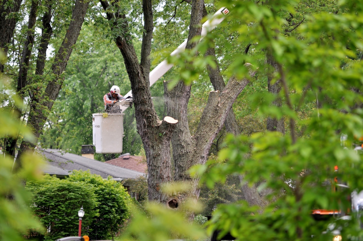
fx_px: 3021
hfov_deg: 6.9
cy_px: 120
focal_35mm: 300
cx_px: 182
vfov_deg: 4.6
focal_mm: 200
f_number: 5.6
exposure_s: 1/160
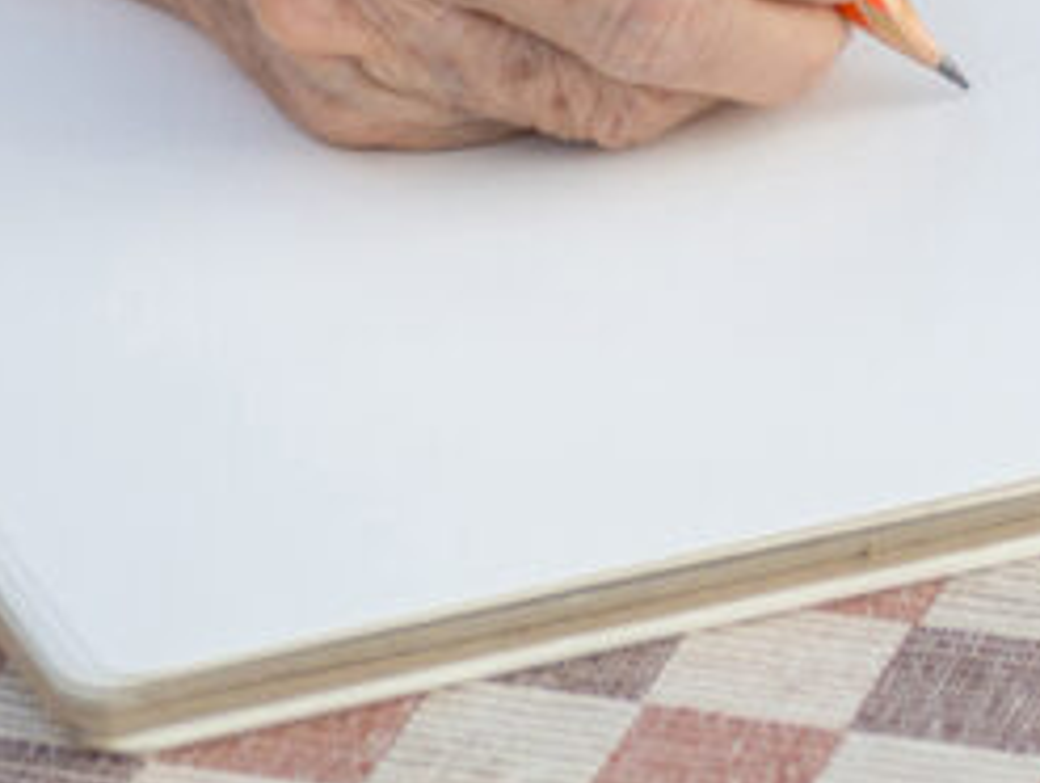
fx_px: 10832
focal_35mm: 360
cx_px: 1373
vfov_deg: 4.1
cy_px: -282
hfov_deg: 5.5
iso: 200
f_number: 4.4
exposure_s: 1/320
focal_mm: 58
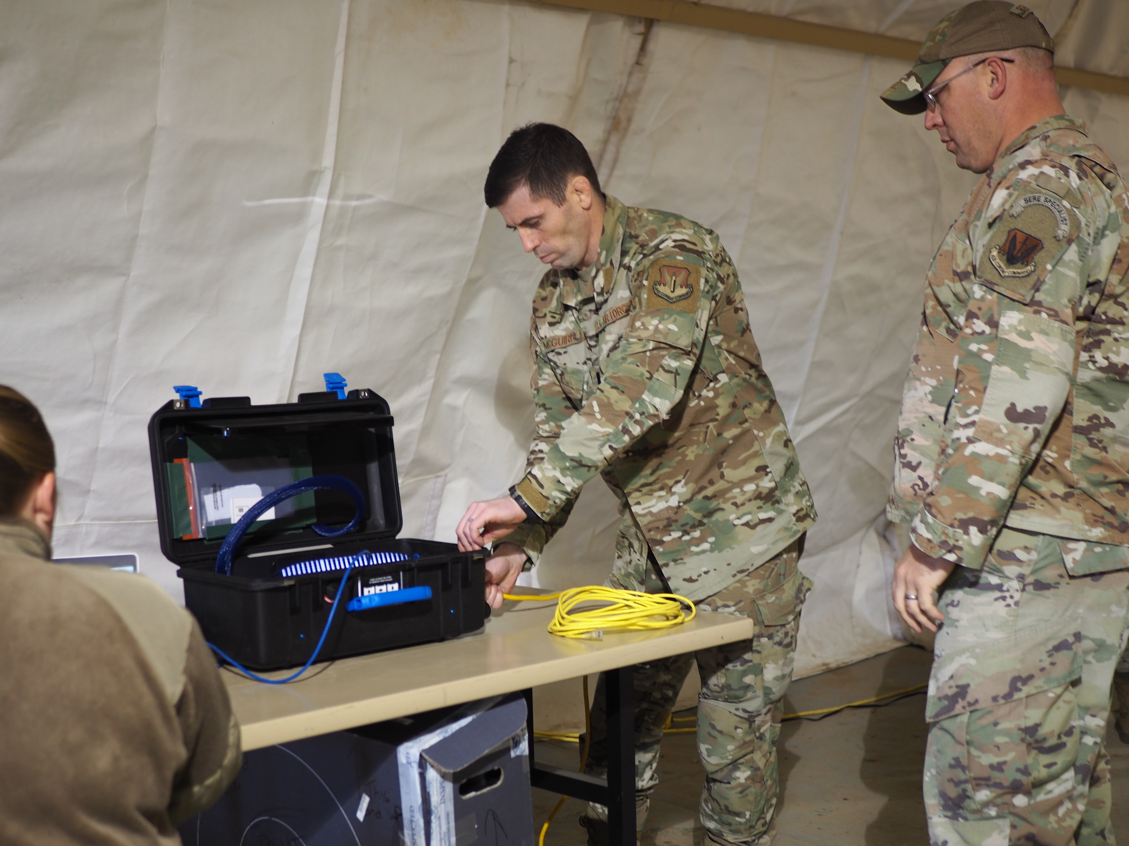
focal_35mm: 50
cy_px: 423
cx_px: 564
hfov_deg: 38.2
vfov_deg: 29.1
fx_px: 1631
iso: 320
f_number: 1.7
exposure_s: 1/60
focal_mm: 25
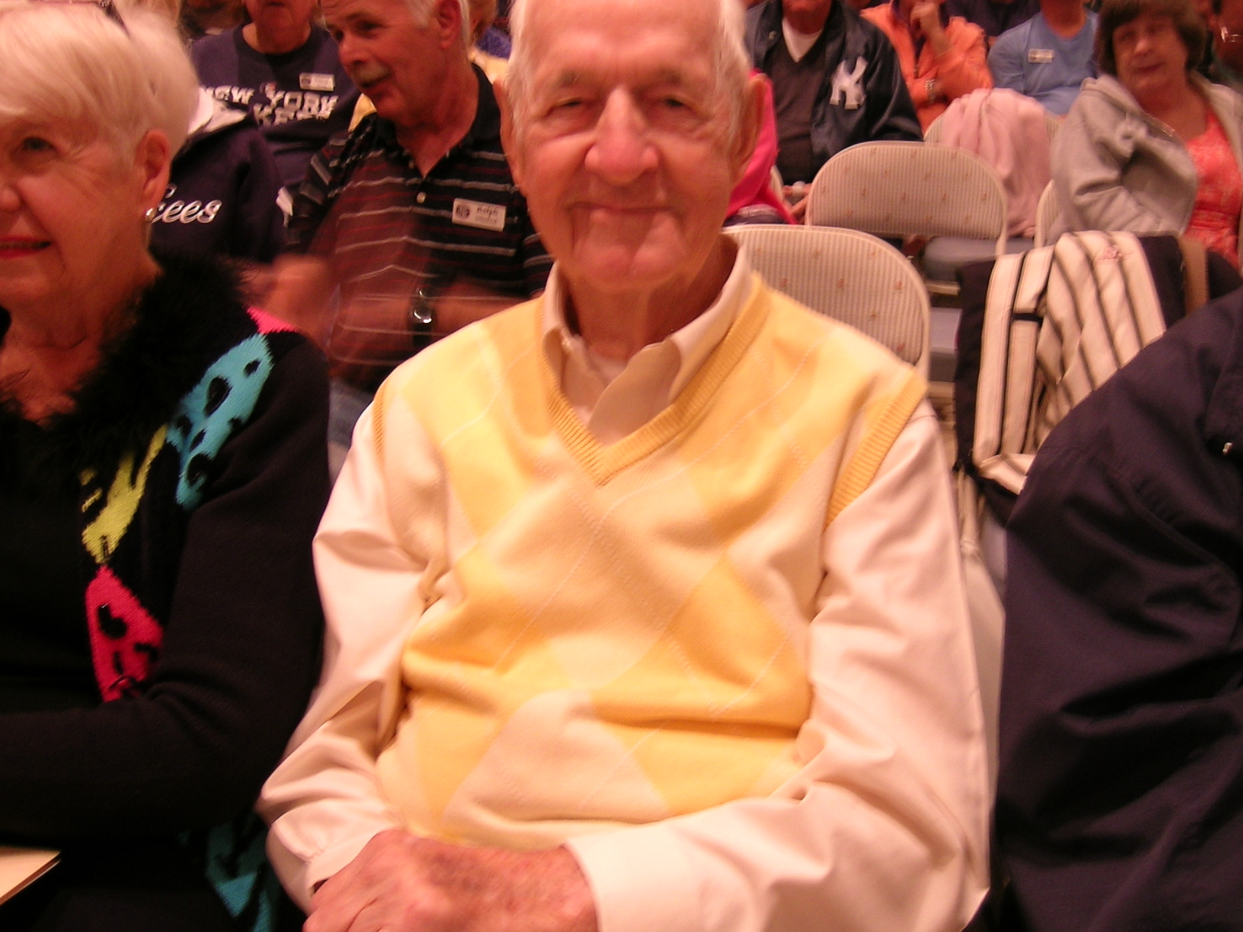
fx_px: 1401
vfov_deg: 36.8
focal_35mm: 39
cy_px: 420
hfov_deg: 47.8
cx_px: 683
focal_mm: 5.8
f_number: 2.8
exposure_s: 1/6
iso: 50
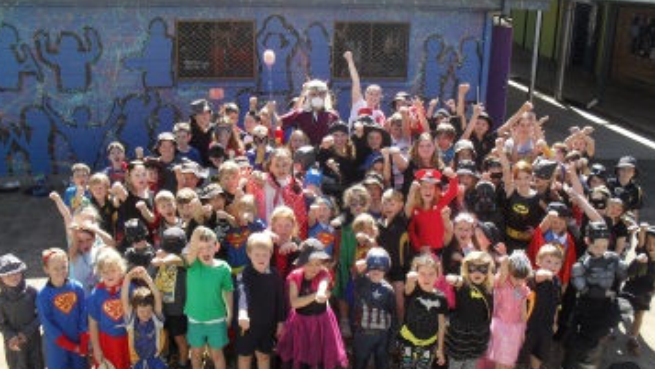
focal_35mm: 39
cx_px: 324
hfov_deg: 51.6
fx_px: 678
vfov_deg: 30.4
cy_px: 206
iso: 100
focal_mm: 6.3
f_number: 3.2
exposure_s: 1/250
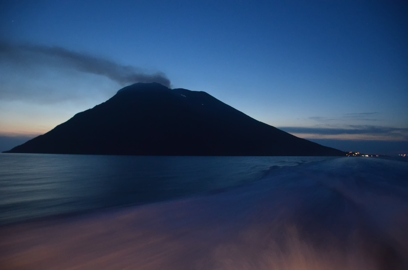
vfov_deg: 47.7
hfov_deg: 67.5
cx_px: 204
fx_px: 305
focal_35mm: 27
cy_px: 135
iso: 3200
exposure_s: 1/2.5
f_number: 3.5
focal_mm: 18
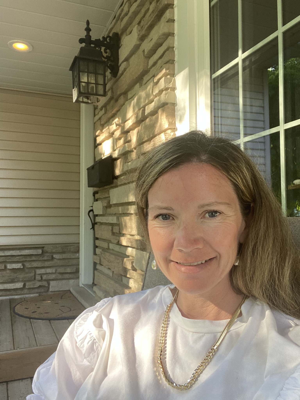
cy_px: 200
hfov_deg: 46.8
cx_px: 150
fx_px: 347
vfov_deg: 60.0
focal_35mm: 30
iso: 100
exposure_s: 1/77
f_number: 2.2
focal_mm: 2.71
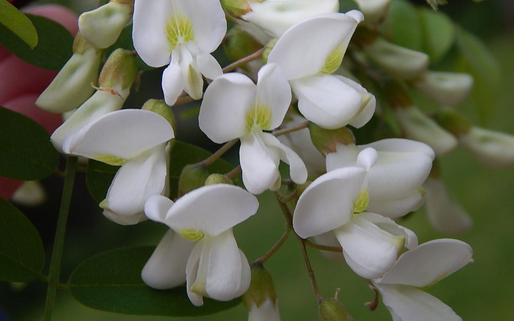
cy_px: 152
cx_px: 258
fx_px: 1569
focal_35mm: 112
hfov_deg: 18.6
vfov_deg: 11.7
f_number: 4.5
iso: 125
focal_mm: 18.7
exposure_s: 1/50
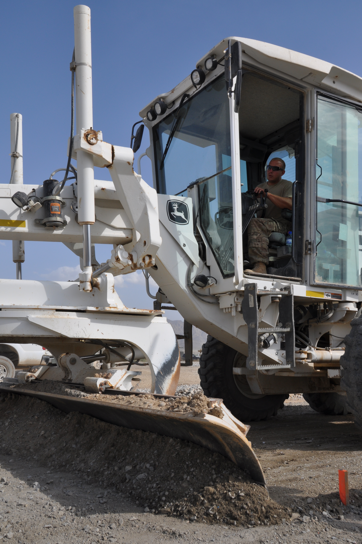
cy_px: 272
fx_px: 499
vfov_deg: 57.3
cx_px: 181
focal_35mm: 33
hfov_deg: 39.9
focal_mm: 22
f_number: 13
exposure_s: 1/160
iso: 200
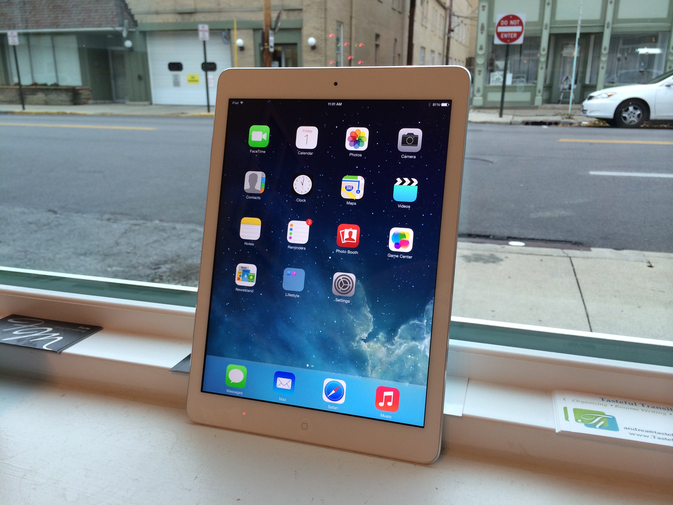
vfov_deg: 46.8
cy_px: 252
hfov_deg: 60.0
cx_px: 336
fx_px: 583
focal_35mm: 30
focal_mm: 4.12
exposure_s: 1/60
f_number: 2.2
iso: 50
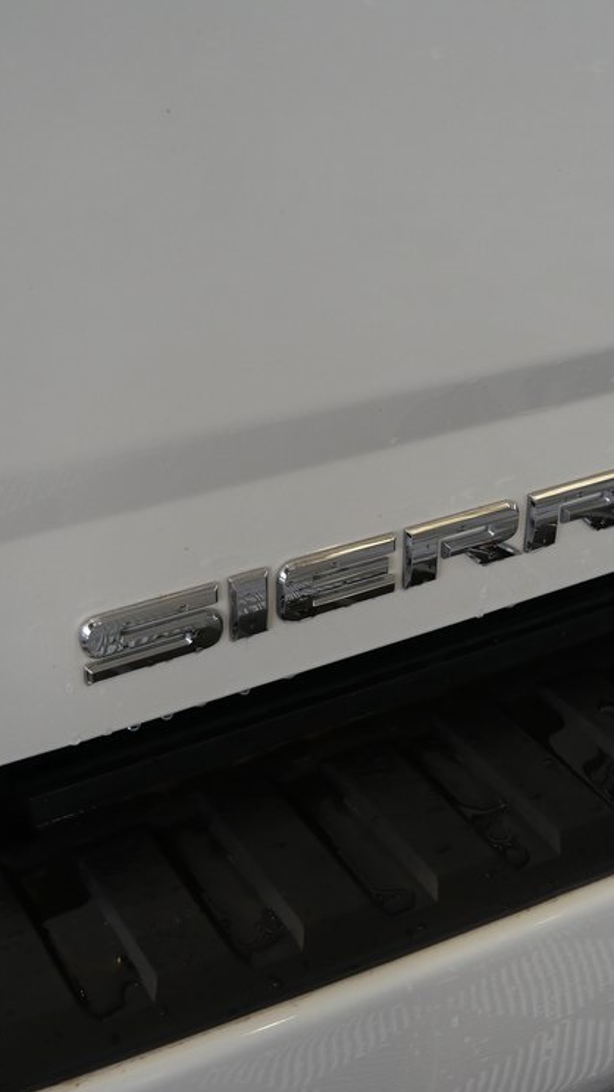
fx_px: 1477
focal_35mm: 51
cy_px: 555
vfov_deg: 40.6
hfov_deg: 23.4
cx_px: 405
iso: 640
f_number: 3.8
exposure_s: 1/60
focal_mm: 17
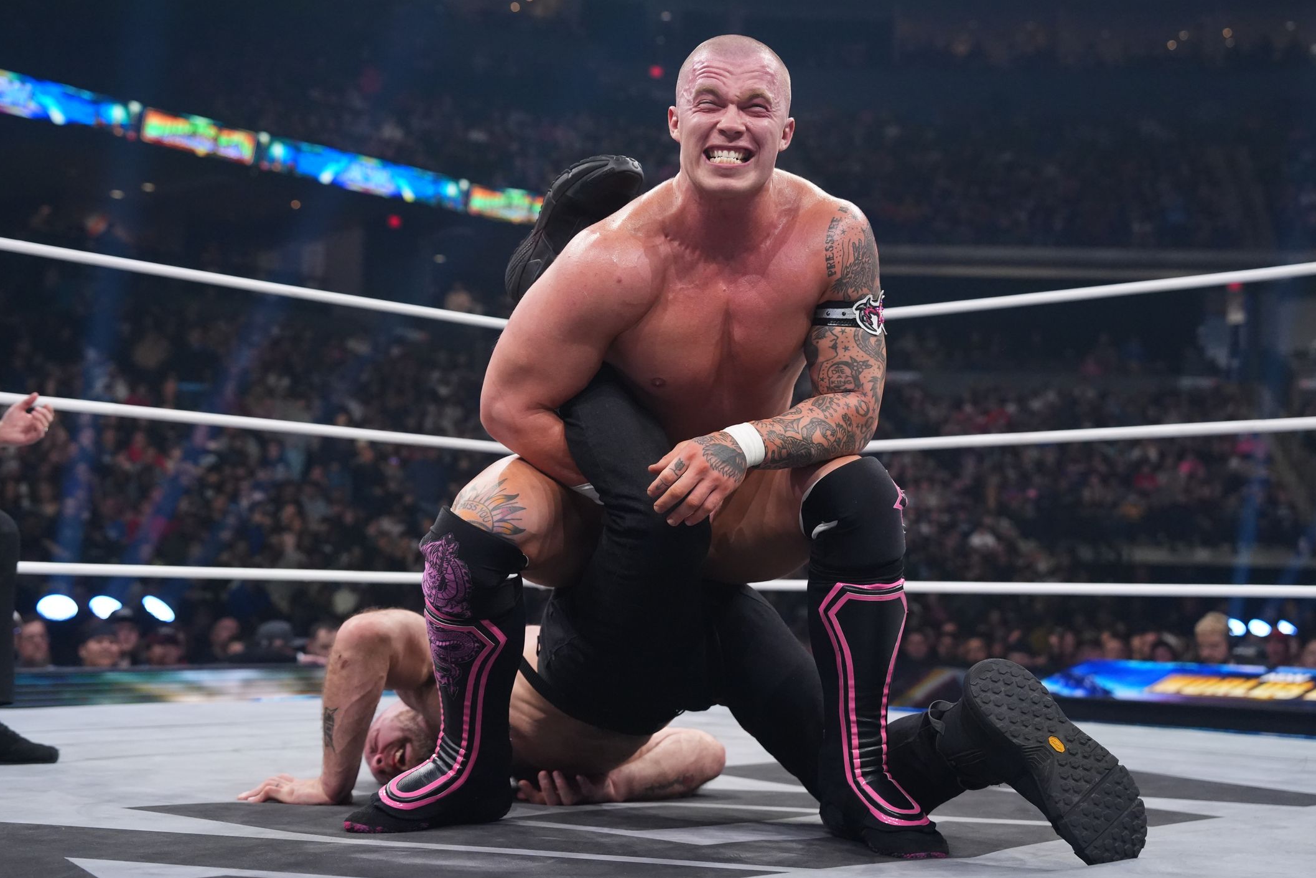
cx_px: 648
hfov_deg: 41.1
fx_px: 1755
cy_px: 438
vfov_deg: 28.1
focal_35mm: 48
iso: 4000
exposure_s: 1/1000
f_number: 3.2
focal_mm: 47
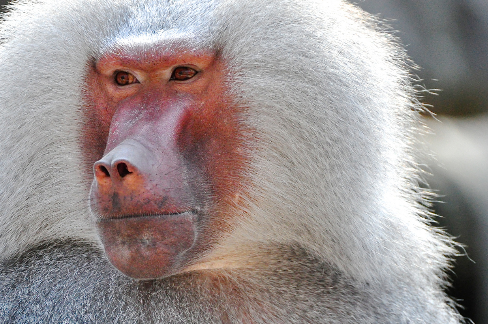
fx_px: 7216
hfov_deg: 3.9
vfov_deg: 2.6
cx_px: 173
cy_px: 144
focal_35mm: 533
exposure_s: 1/400
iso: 1600
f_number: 6.3
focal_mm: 270
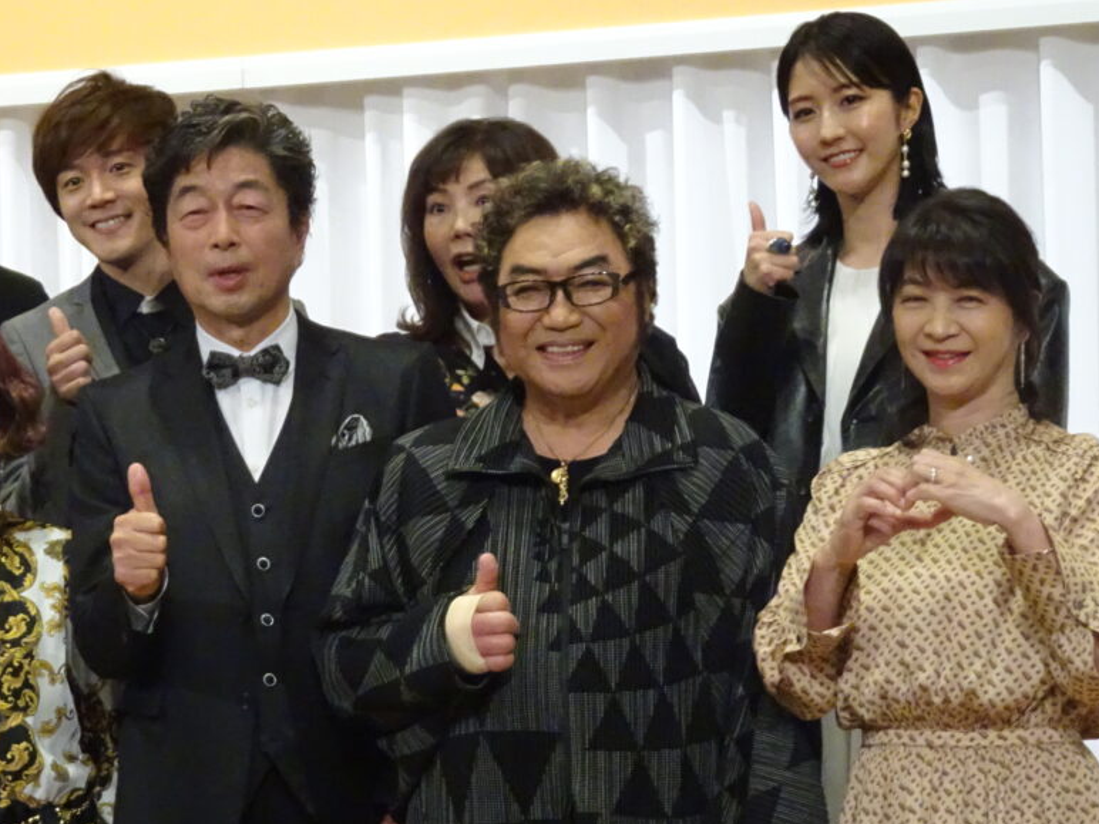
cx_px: 262
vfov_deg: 6.9
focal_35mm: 215
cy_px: 626
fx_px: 6826
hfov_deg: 9.2
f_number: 5
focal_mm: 18.53
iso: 800
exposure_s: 1/80
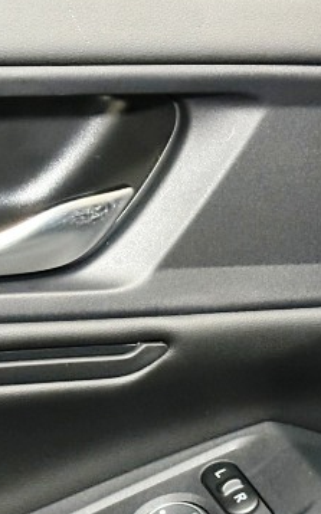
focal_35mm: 146
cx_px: 76
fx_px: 2044
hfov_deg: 9.0
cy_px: 441
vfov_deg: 14.2
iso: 640
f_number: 1.78
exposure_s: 1/30
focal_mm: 6.86
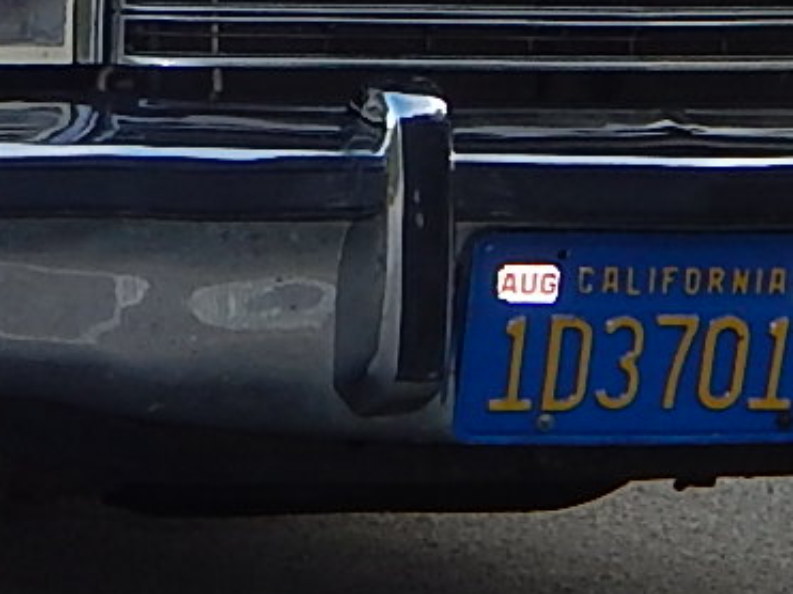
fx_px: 7718
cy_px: -359
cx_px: -502
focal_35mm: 337
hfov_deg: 5.8
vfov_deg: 4.4
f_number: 3.8
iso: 125
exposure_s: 1/320
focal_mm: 9.7
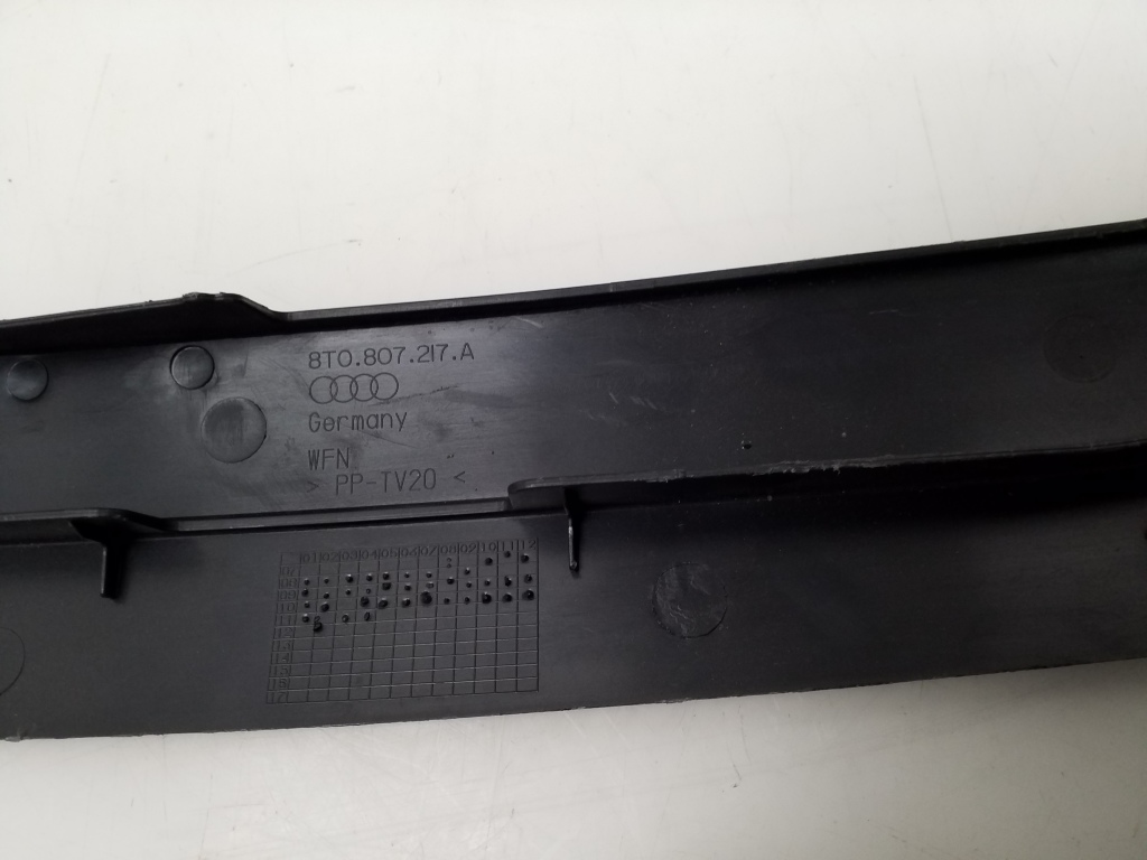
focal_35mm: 27
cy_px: 430
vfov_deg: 51.4
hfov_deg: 65.3
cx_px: 574
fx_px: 895
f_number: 1.9
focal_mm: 3.6
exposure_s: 1/50
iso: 100
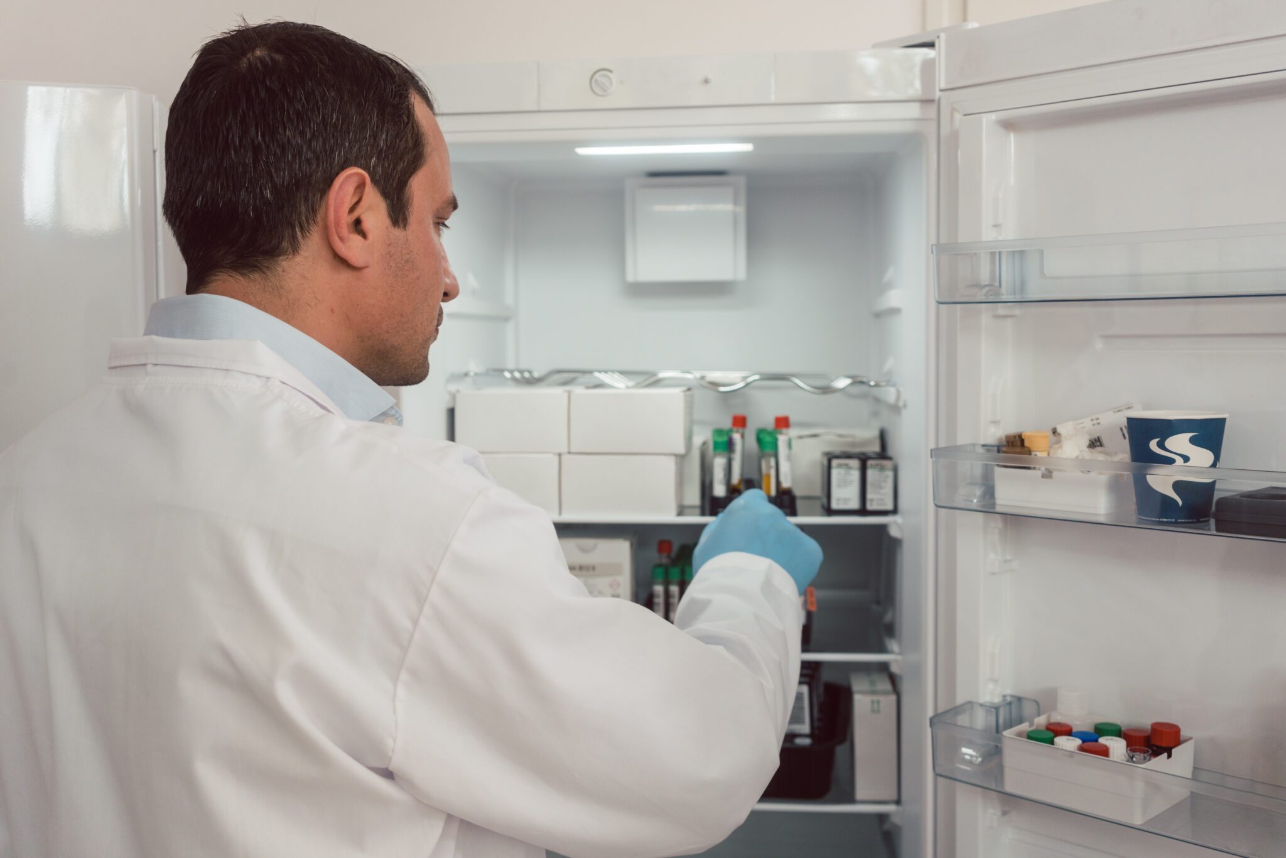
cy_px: 429
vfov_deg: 37.9
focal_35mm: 35
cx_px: 643
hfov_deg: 54.4
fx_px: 1250
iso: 800
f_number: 4
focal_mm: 35
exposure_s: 1/100
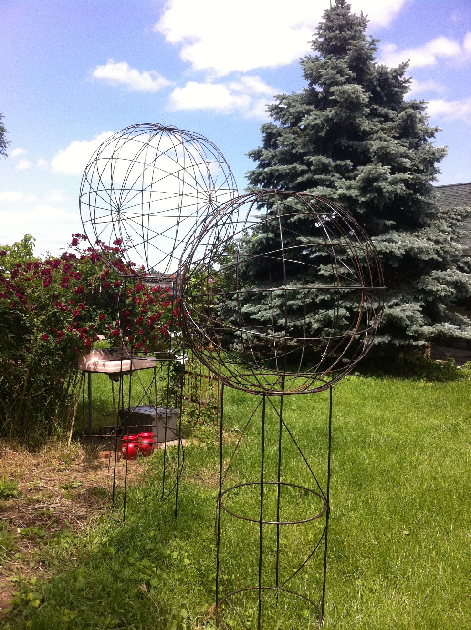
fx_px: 637
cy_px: 315
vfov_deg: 52.7
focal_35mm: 35
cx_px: 236
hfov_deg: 40.6
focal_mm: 3.85
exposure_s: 1/625
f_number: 2.8
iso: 80
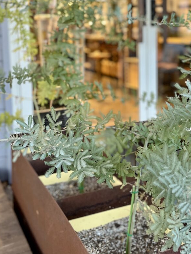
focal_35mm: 51
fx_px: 375
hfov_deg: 27.7
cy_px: 70
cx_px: 163
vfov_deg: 36.8
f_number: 1.6
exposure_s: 1/60
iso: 200
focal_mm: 5.1
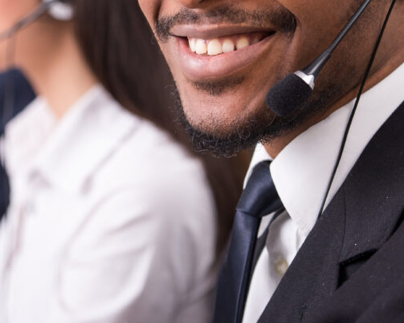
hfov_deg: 7.4
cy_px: 24
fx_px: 3119
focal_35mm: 261
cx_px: 65
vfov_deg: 5.9
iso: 400
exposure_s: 1/125
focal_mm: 110
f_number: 4
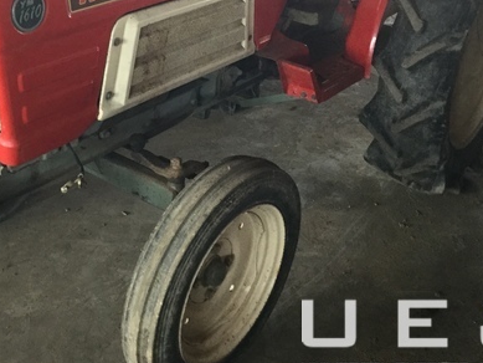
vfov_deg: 28.2
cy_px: 98
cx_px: 153
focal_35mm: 51
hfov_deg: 37.0
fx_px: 712
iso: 125
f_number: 2.4
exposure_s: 1/30
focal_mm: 3.3
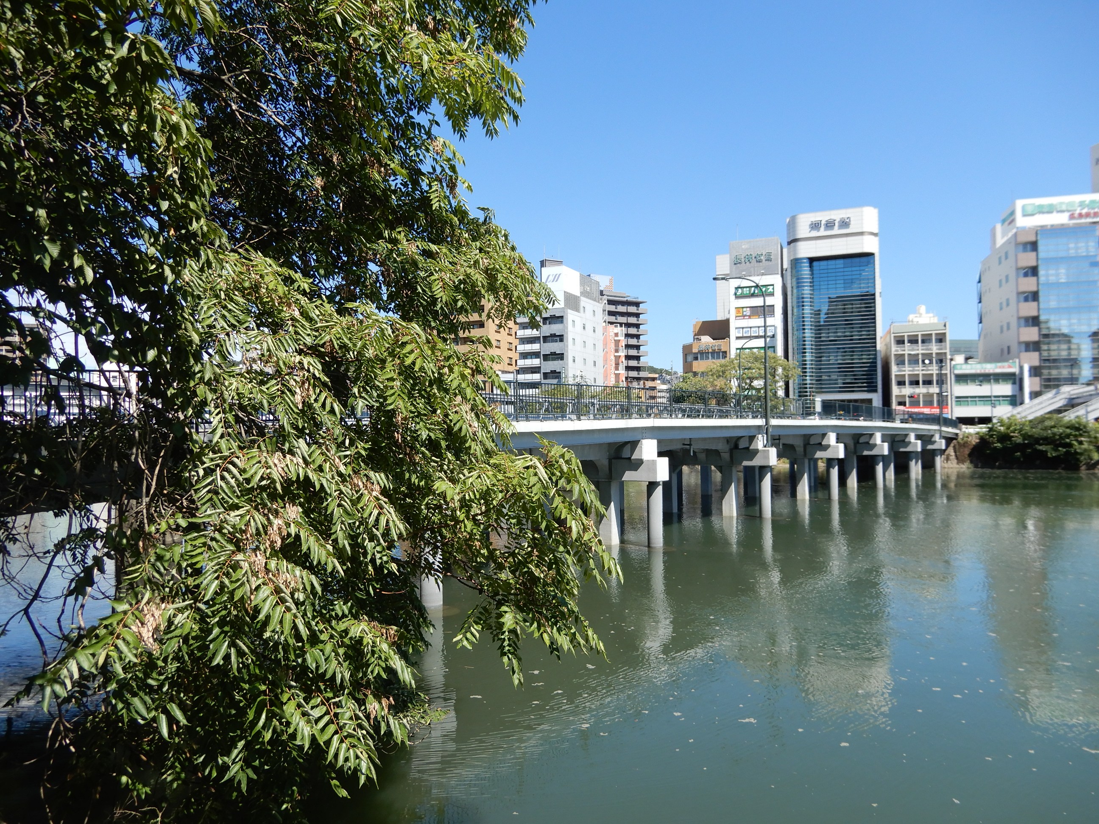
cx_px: 550
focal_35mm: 24
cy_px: 412
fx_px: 762
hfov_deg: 71.6
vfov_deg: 56.8
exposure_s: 1/640
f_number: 3.4
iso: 80
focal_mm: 4.3
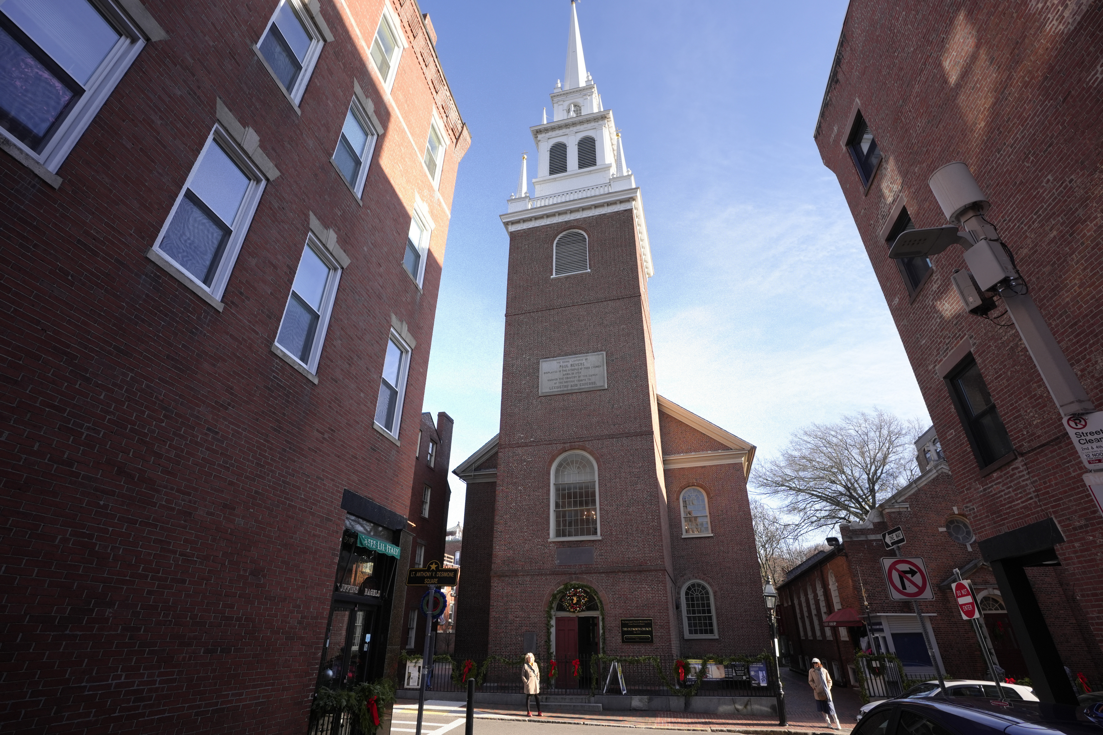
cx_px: 552
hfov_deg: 96.7
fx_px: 490
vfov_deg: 73.7
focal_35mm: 16
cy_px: 368
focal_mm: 16
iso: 500
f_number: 6.3
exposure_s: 1/640
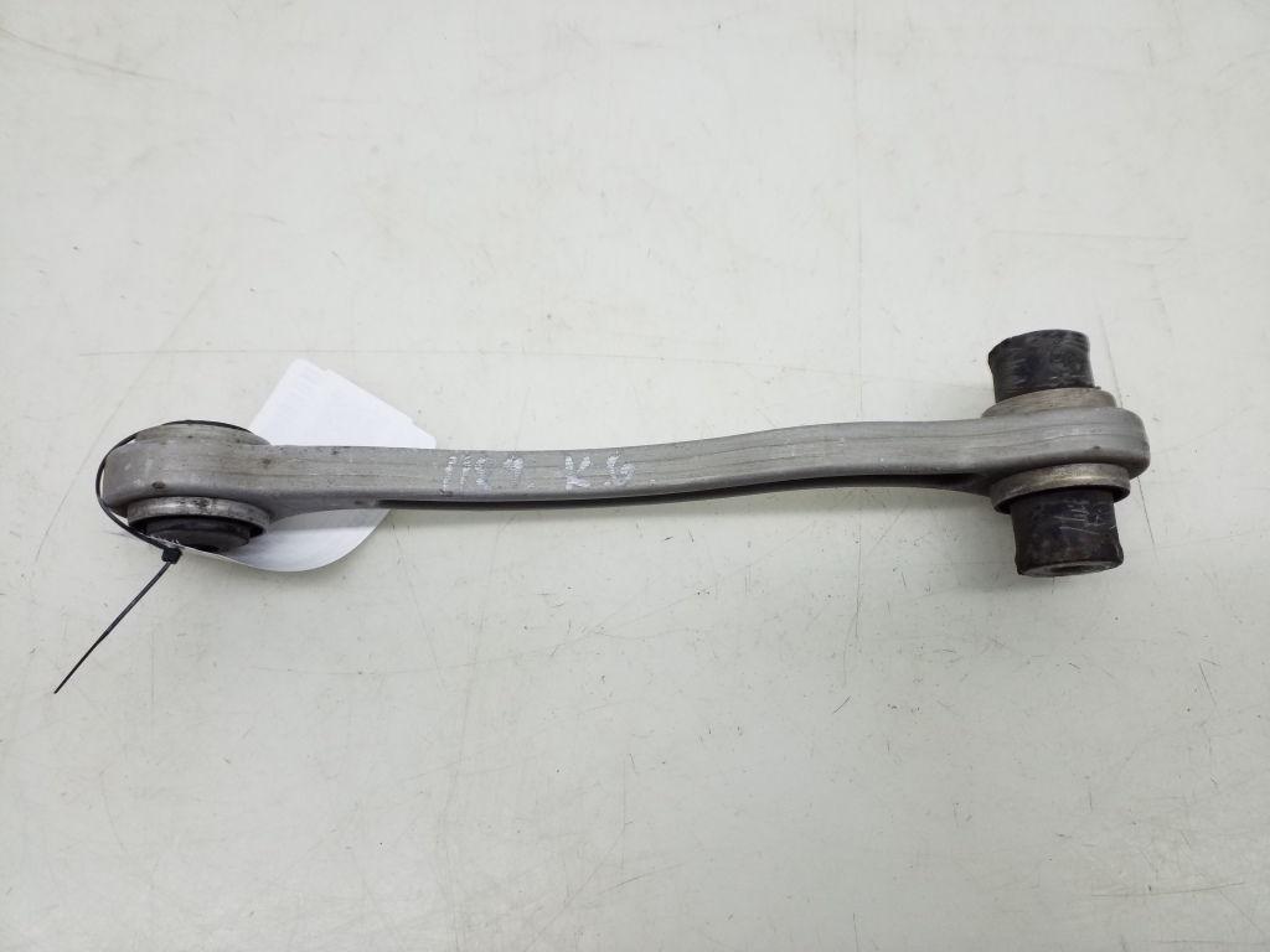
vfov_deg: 51.4
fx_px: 991
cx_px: 635
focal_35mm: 27
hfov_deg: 65.3
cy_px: 476
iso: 80
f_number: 1.9
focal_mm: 3.6
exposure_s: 1/50
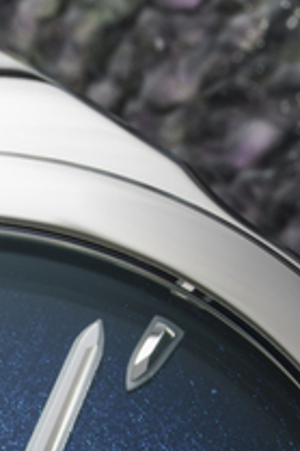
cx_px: -35
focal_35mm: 517
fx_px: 6473
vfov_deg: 4.0
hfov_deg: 2.7
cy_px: 621
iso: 200
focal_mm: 90
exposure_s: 1/5
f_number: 13
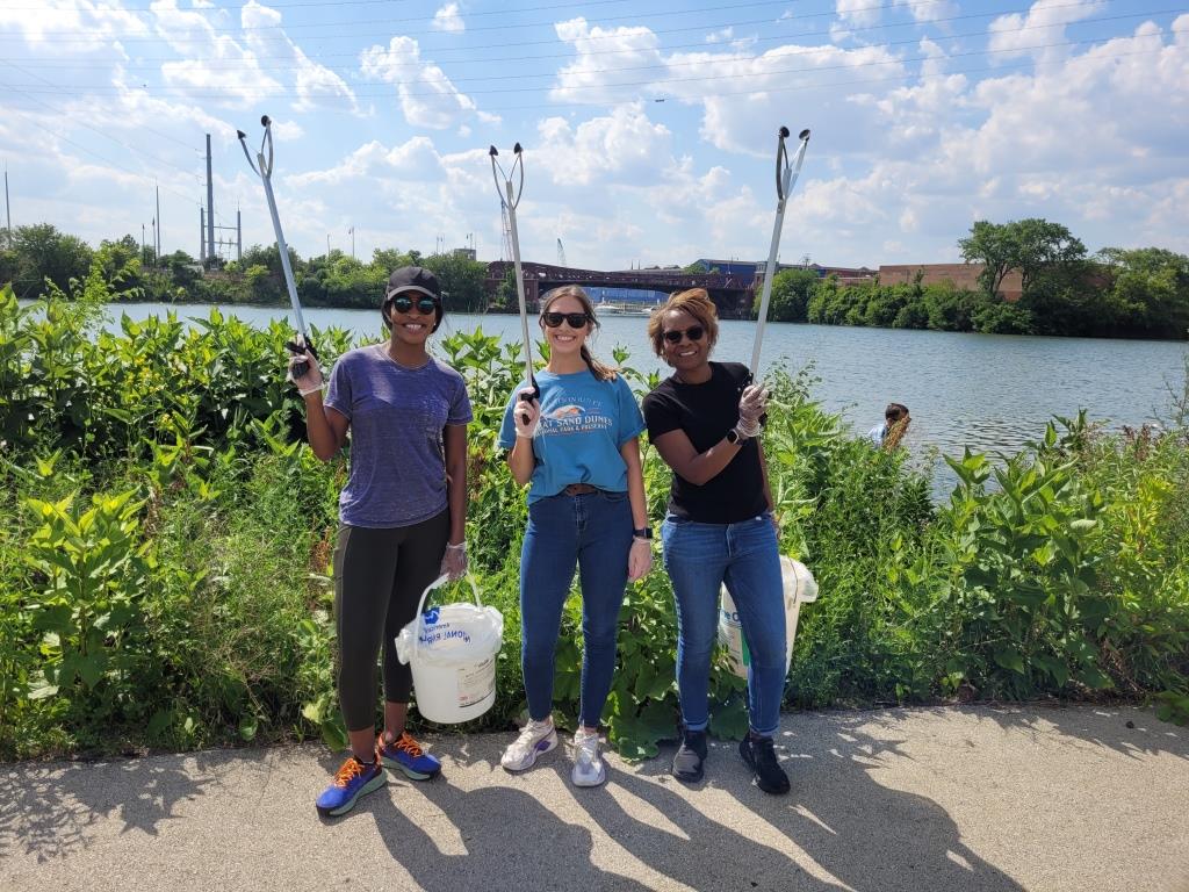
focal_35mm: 26
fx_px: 893
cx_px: 594
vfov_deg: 53.1
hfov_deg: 67.3
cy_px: 446
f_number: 1.8
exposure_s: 1/2953
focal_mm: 5.4
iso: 40
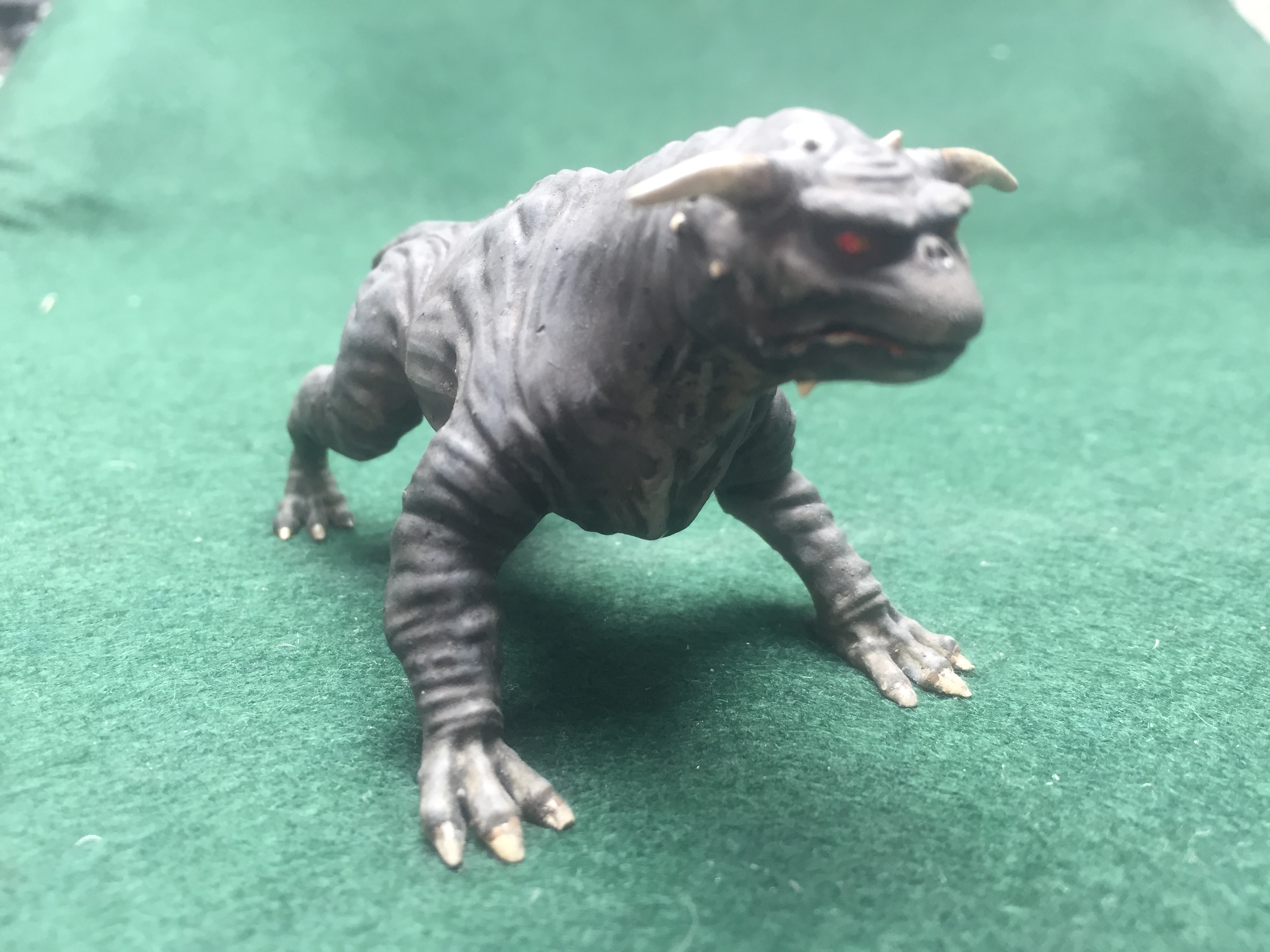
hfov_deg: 61.7
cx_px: 635
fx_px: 1064
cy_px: 476
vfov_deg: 48.2
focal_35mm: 29
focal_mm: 4.15
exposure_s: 1/33
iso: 32
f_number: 2.2
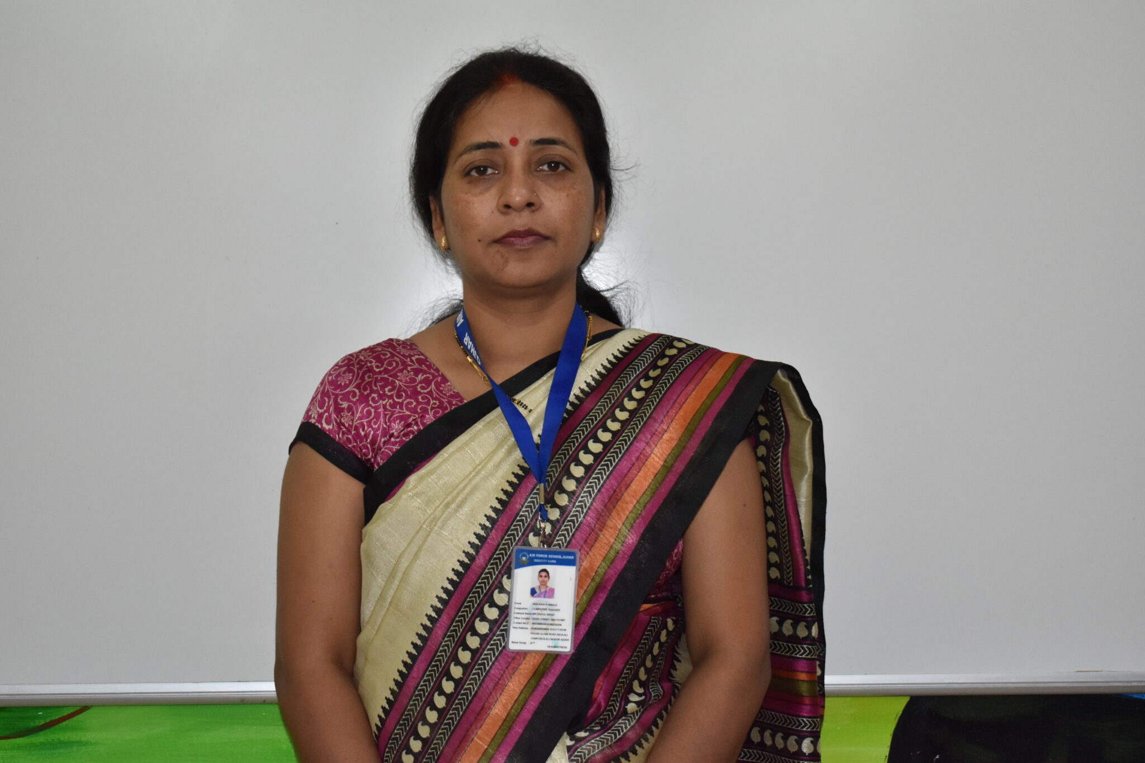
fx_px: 2003
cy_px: 382
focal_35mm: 63
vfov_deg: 21.6
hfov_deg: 31.9
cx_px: 572
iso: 1400
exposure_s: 1/200
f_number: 5
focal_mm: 42
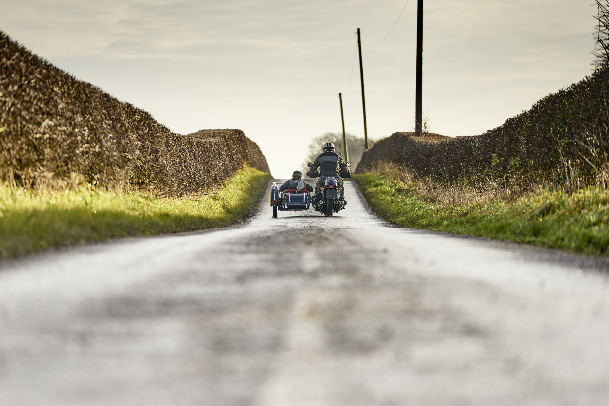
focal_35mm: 200
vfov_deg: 6.9
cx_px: 304
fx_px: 3383
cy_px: 203
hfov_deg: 10.3
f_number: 4
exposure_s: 1/800
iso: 100
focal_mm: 200
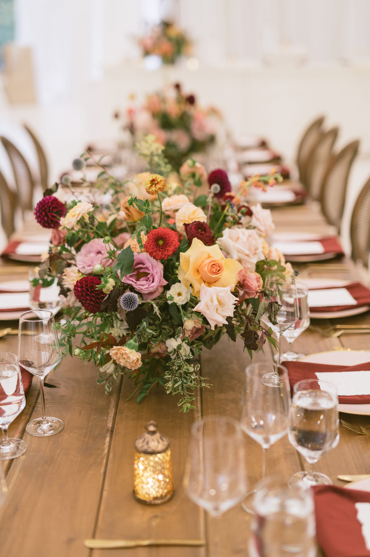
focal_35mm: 50
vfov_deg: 39.6
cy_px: 278
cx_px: 185
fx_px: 772
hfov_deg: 27.0
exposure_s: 1/250
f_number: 1.8
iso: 500
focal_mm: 50
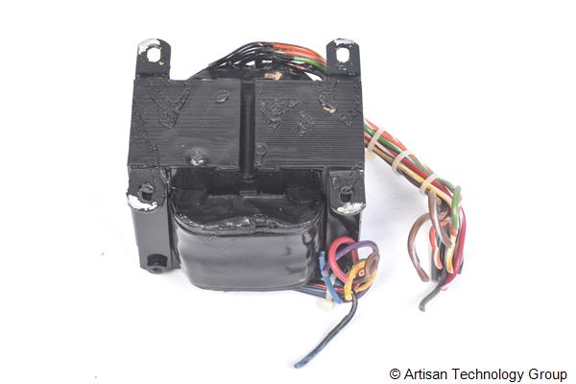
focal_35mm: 69
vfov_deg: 19.7
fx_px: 1104
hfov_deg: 29.2
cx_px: 288
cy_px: 192
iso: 200
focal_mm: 46
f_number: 11
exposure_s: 1/200
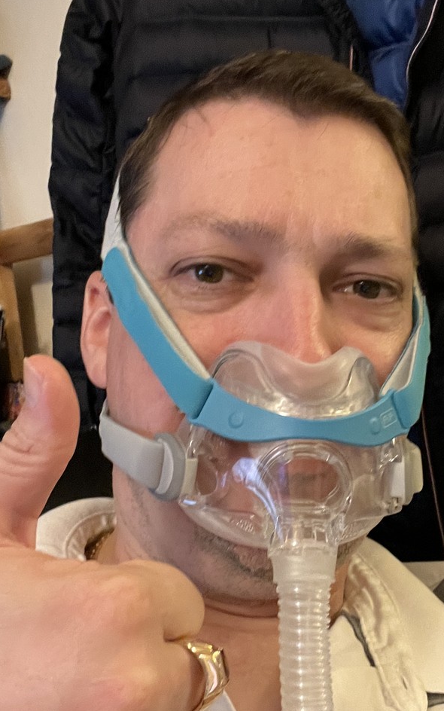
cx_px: 288
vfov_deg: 43.5
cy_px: 330
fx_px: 891
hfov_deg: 27.9
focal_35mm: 46
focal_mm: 2.71
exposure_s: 1/30
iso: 500
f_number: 2.2
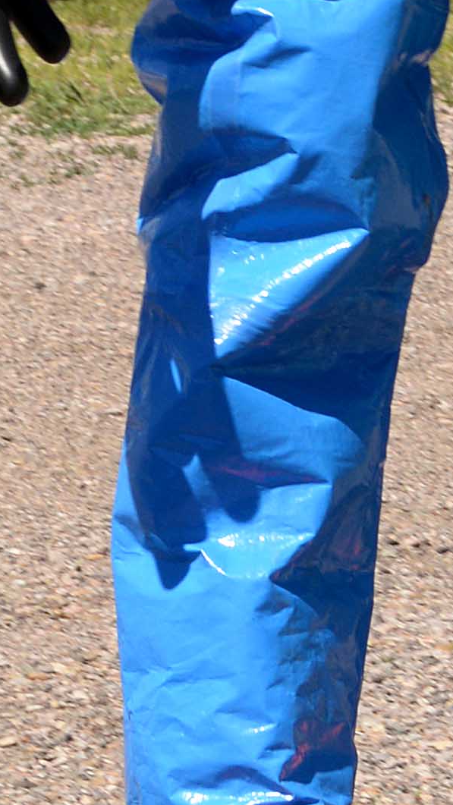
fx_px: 8881
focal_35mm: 416
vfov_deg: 5.2
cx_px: 901
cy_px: 5
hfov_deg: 2.9
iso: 320
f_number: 16
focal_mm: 70
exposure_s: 1/200
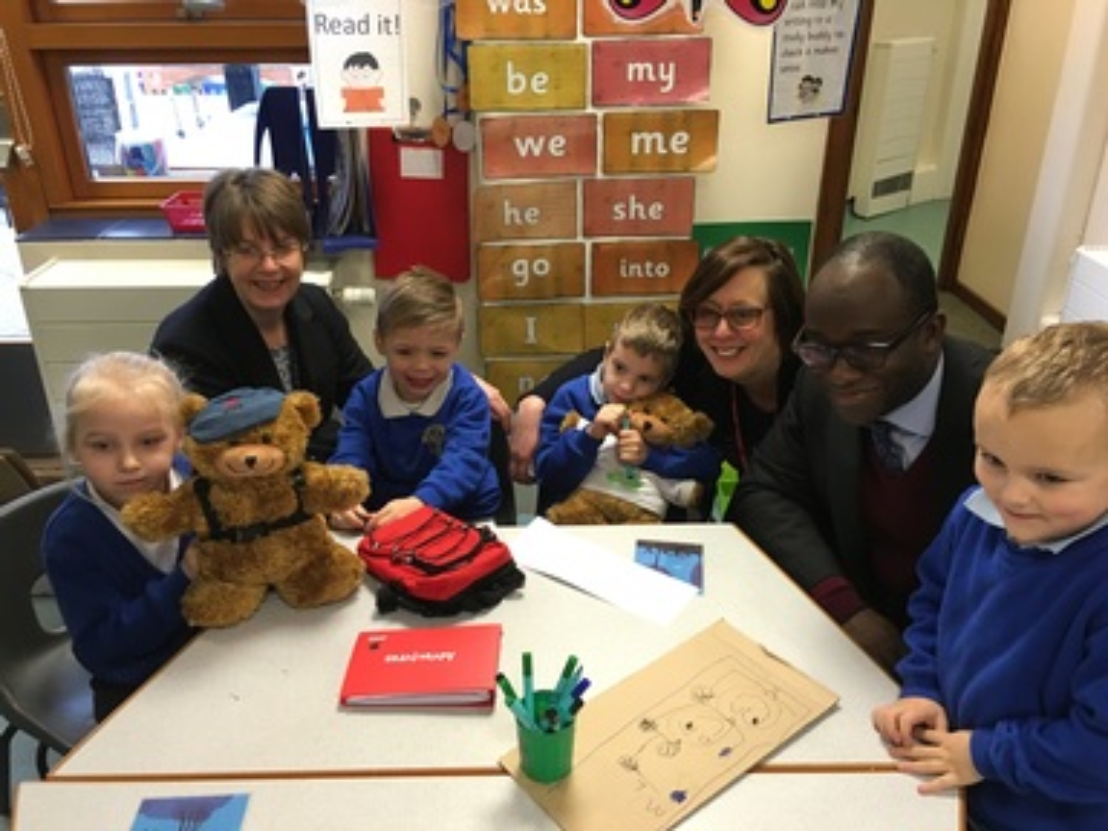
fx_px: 928
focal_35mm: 29
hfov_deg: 61.7
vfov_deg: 48.2
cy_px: 416
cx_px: 554
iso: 200
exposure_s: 1/33
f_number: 2.2
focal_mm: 4.15
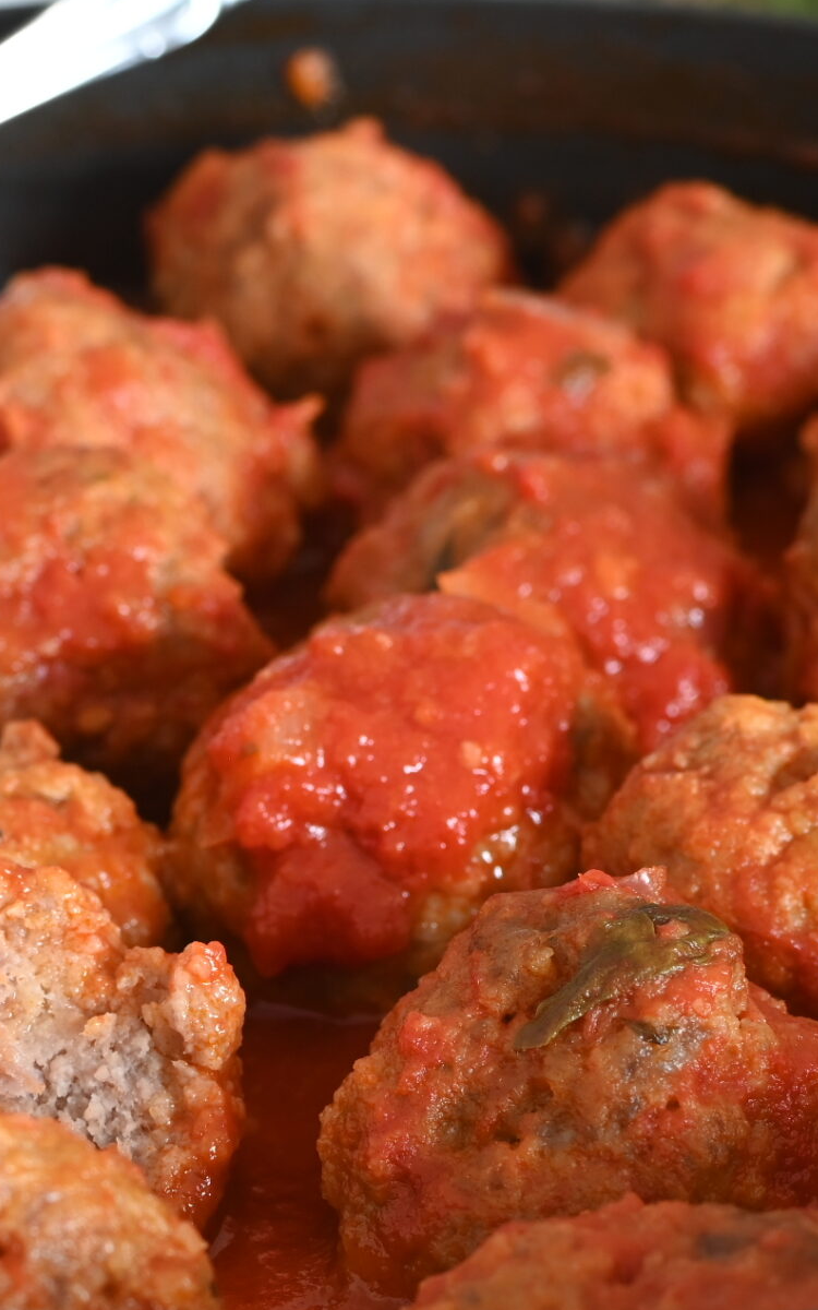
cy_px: 811
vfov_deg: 18.4
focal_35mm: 113
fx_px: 4031
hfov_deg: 11.6
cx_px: 305
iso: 200
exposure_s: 1/5
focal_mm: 35
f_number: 5.6
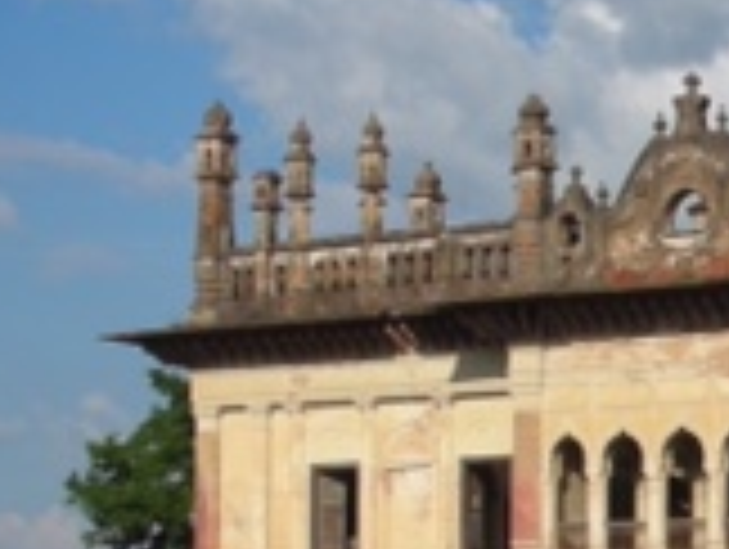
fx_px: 2911
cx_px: 882
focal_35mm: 138
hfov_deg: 13.8
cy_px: 603
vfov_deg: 10.6
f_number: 8.5
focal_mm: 5.8
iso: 50
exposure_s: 1/132
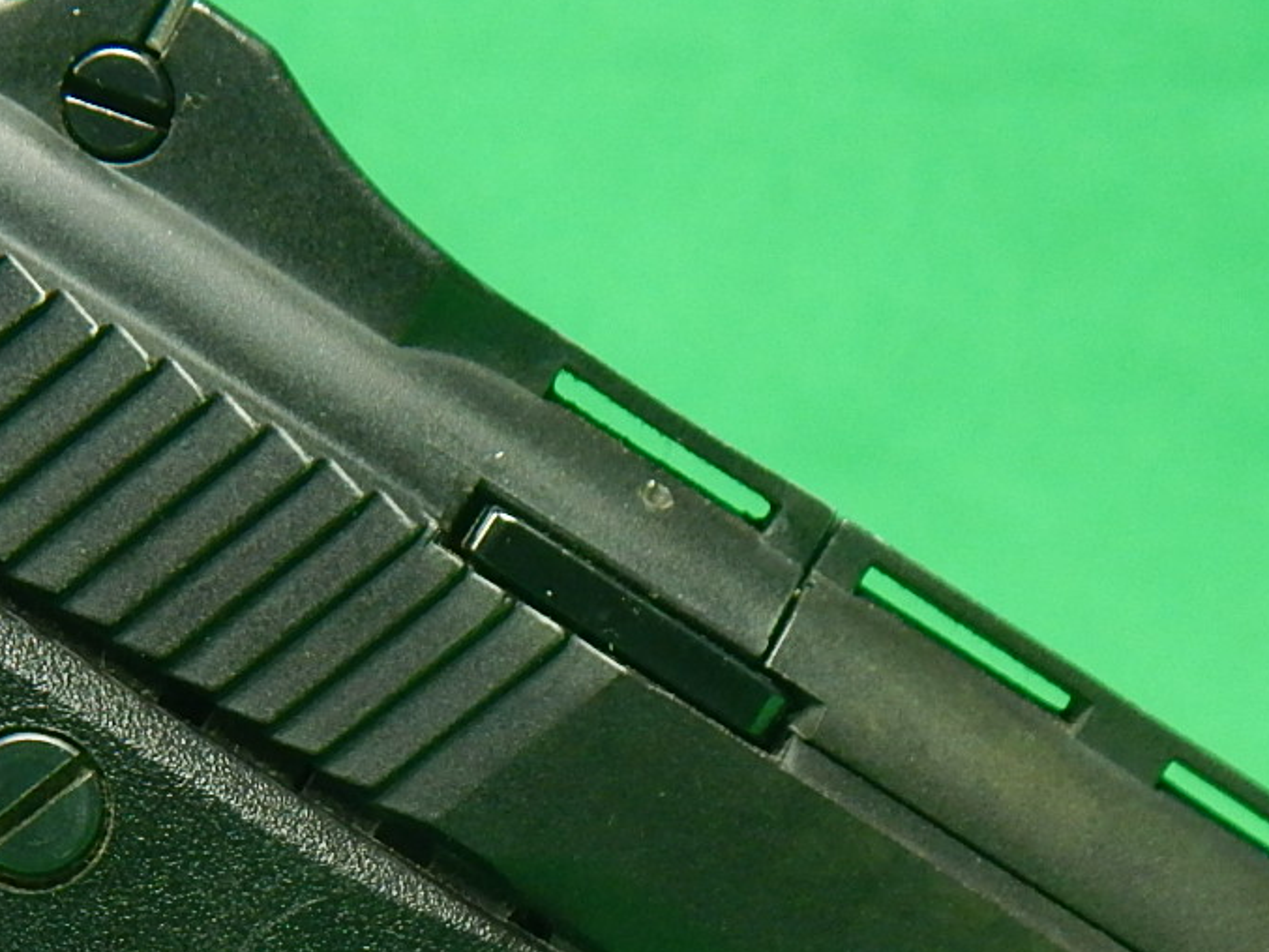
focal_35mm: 104
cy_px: 1211
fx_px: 3813
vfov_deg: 13.7
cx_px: 469
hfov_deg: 18.9
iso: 220
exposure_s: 1/30
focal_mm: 5.6
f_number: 3.2
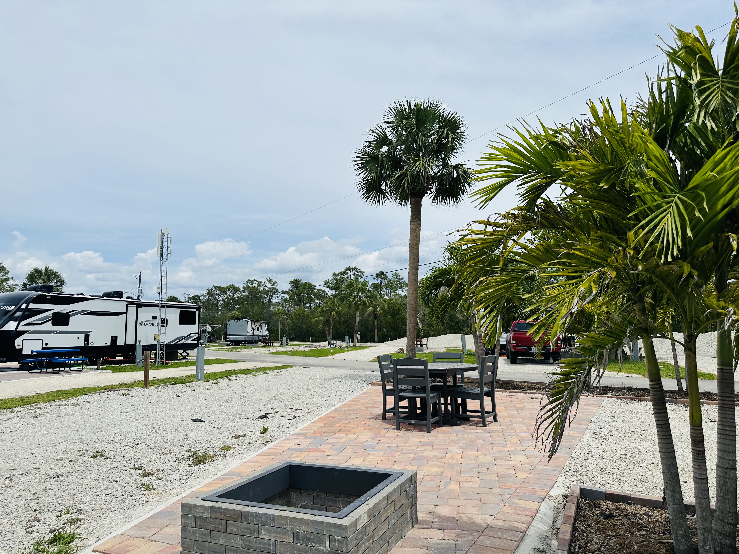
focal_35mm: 24
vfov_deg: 56.8
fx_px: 512
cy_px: 277
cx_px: 370
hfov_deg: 71.6
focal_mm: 6.86
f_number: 1.78
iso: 80
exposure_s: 1/9709
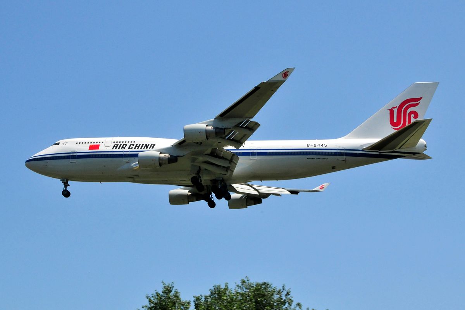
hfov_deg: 27.0
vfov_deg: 18.2
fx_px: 968
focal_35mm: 75
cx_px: 232
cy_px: 155
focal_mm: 50
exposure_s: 1/320
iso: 800
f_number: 22
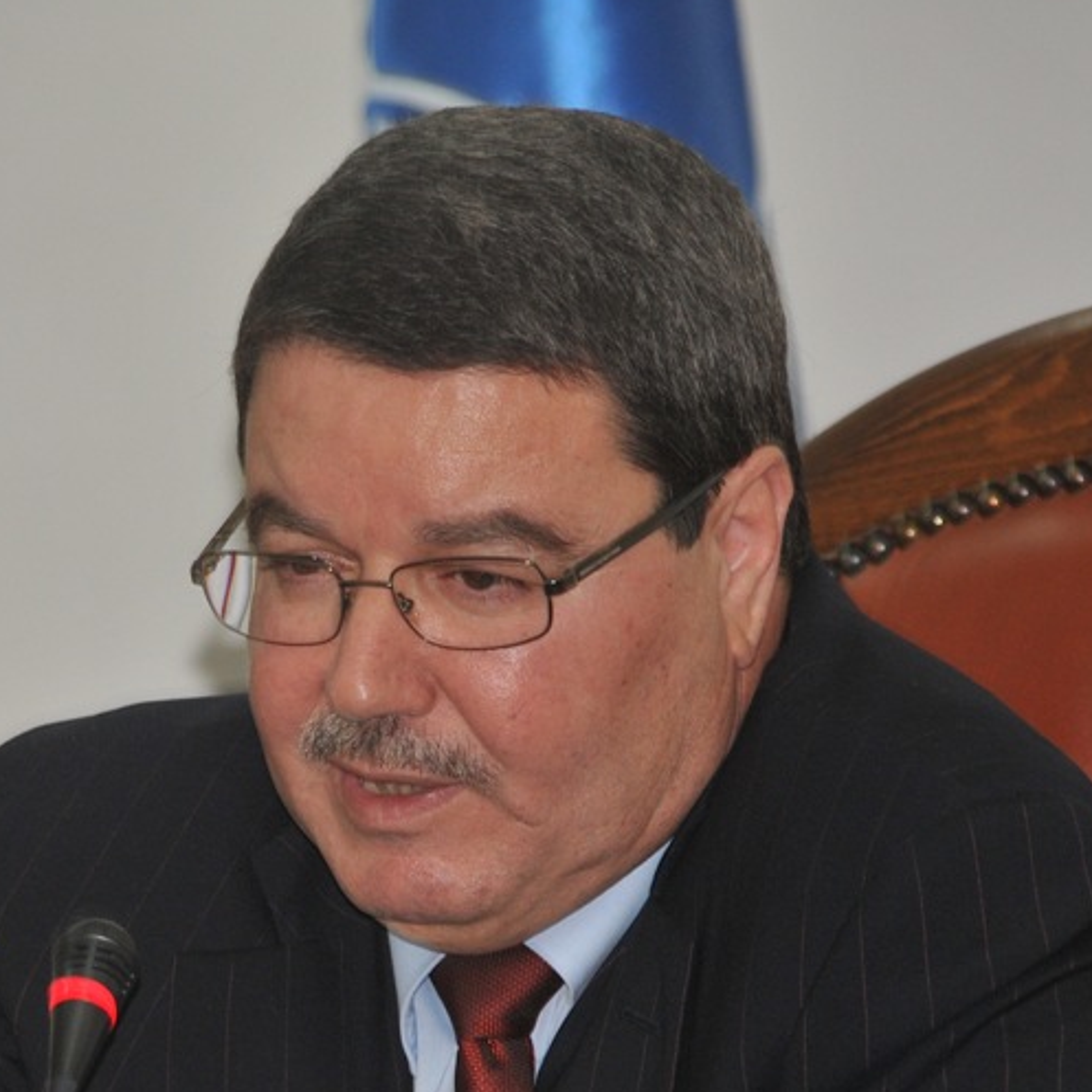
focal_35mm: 525
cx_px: 305
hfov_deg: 3.3
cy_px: 727
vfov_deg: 3.3
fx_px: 18737
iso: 500
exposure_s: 1/60
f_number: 6.3
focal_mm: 200
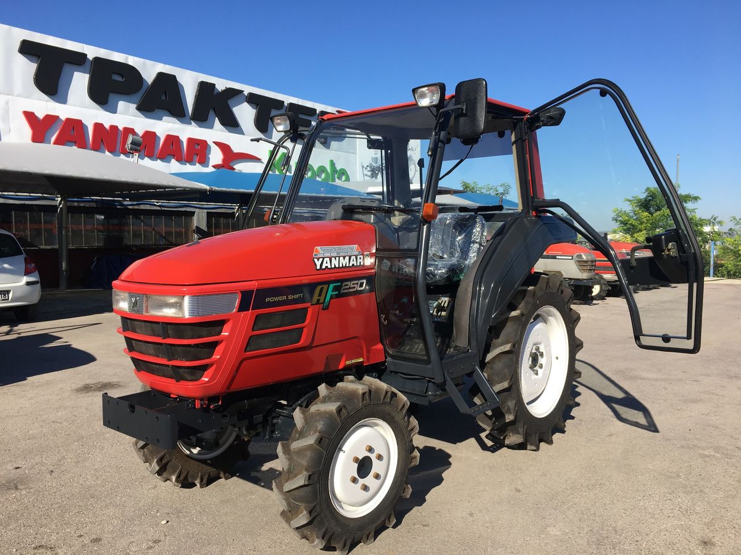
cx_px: 370
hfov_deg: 61.7
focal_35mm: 29
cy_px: 278
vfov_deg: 48.2
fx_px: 621
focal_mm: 4.15
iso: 25
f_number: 2.2
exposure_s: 1/1326
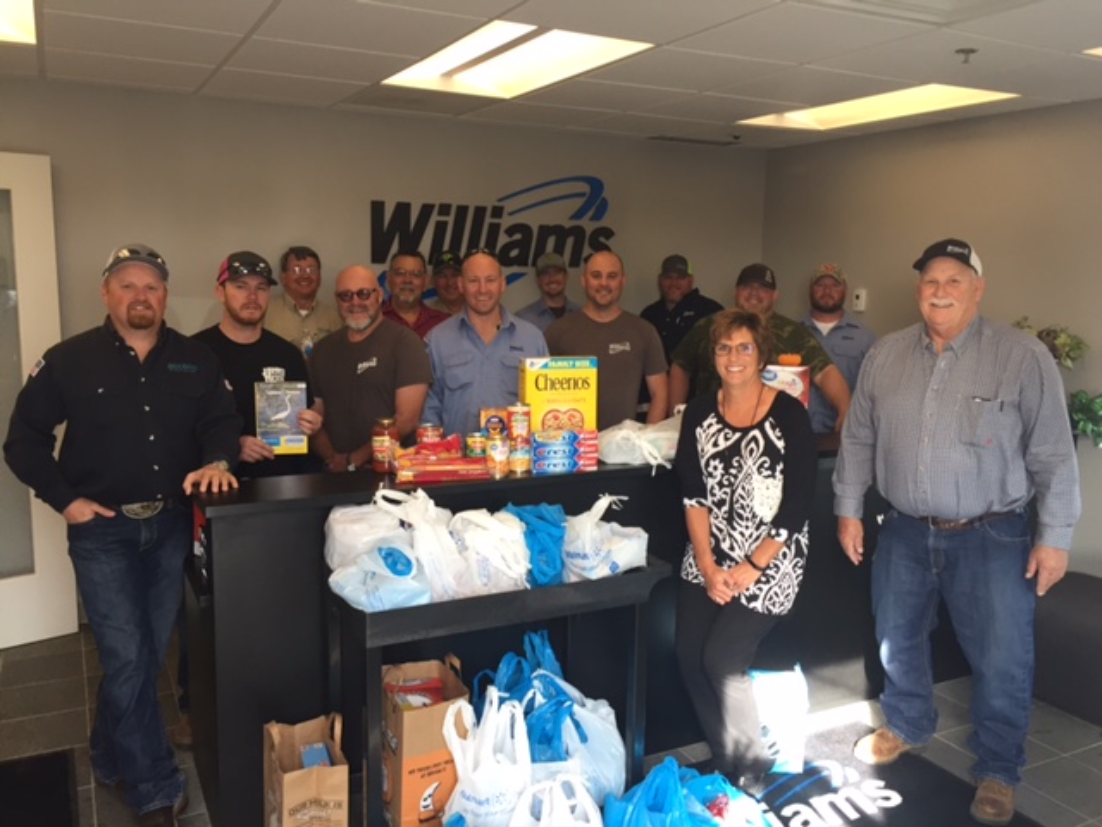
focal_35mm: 29
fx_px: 923
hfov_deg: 61.7
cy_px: 414
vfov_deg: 48.2
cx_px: 551
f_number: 2.2
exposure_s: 1/30
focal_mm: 4.15
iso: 32
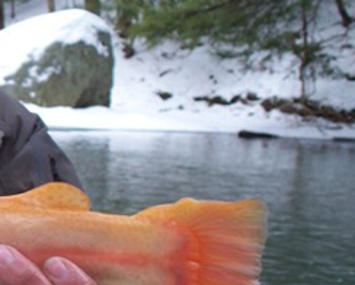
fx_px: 1210
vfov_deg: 13.4
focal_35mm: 115
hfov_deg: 15.4
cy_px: 115
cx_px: -176
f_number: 2.8
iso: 80
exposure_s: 1/60
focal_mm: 7.54
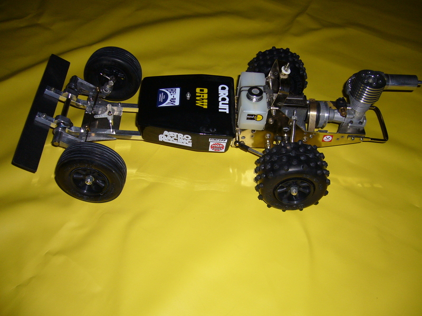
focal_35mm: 36
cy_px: 158
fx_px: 439
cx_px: 211
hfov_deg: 51.4
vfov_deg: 39.7
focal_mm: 6
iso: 100
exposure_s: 1/60
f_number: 2.9
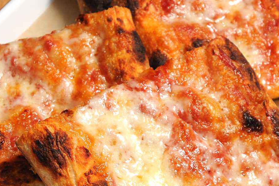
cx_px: 138
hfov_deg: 12.2
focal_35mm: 168
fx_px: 1300
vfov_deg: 8.1
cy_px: 86
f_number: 7.1
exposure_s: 1/200
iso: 400
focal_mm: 50
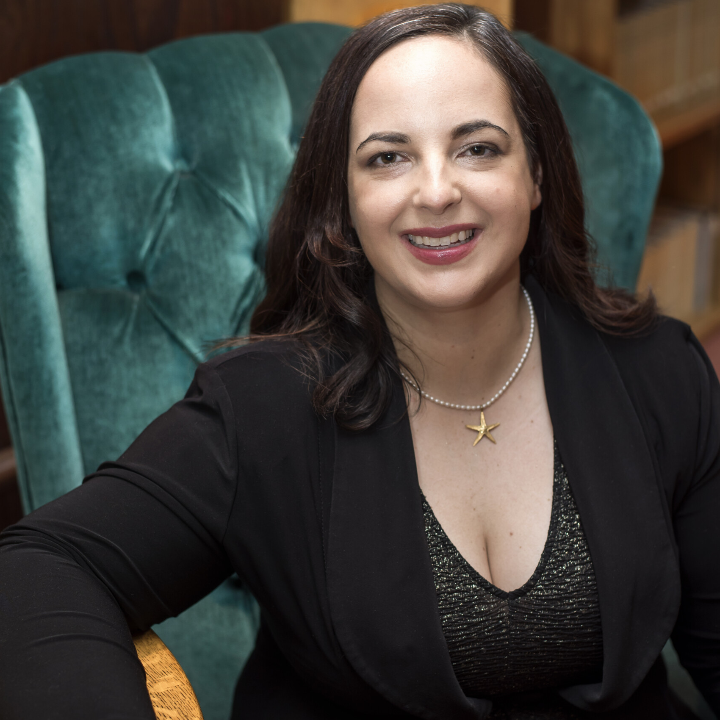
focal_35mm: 64
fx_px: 1506
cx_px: 360
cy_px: 412
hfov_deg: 26.9
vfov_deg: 26.9
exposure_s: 1/200
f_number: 3.5
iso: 400
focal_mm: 50
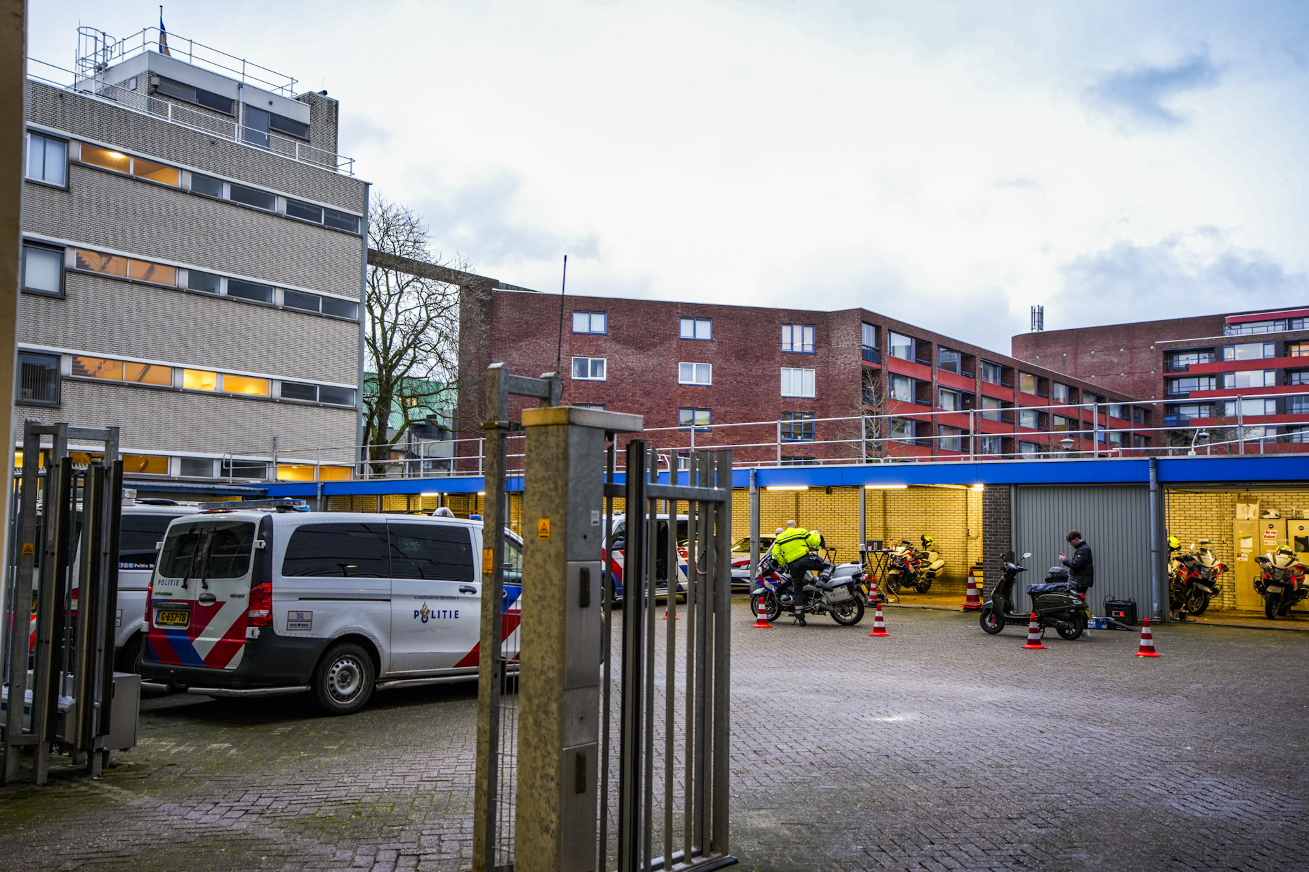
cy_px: 436
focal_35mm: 33
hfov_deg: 57.2
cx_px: 654
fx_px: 1200
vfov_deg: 40.0
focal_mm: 33
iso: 800
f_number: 2.8
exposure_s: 1/60
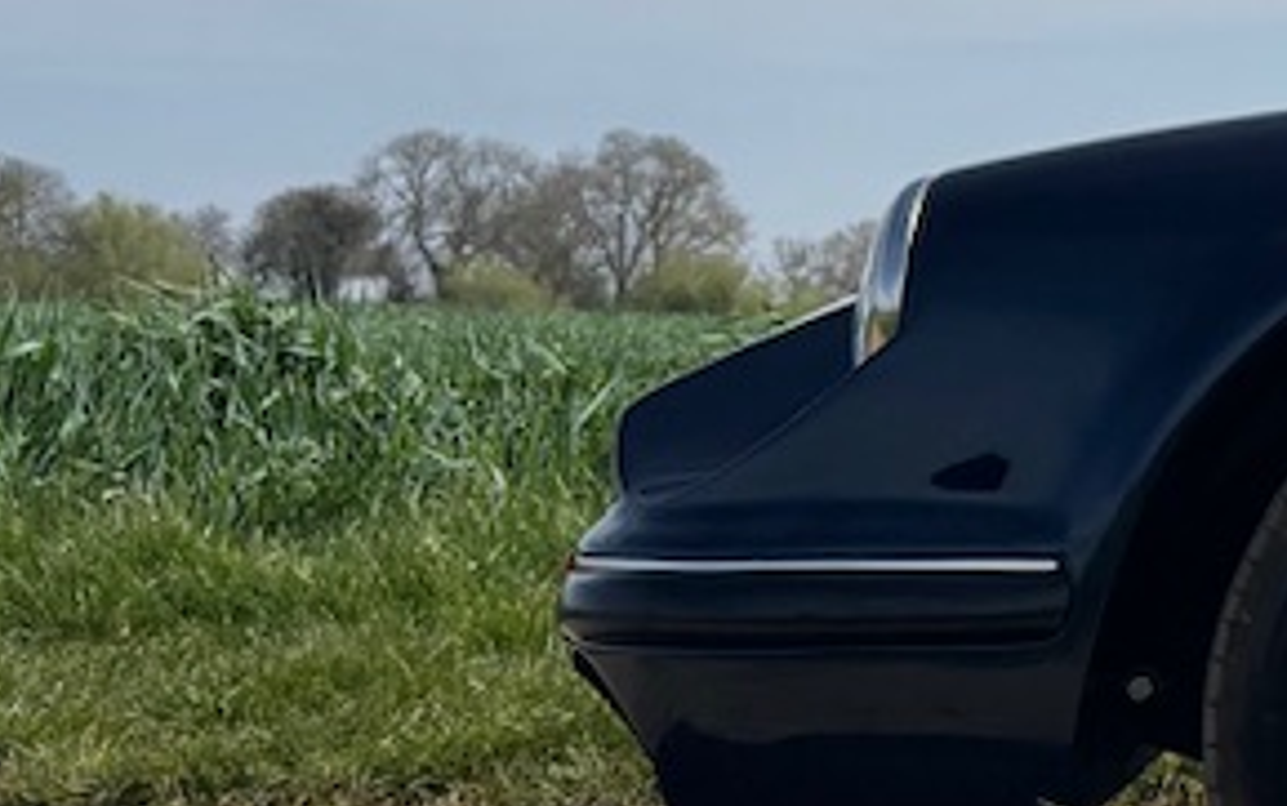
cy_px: -396
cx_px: 2748
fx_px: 4282
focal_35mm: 122
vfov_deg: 10.4
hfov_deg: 13.9
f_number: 1.6
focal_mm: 5.96
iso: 50
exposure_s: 1/6711
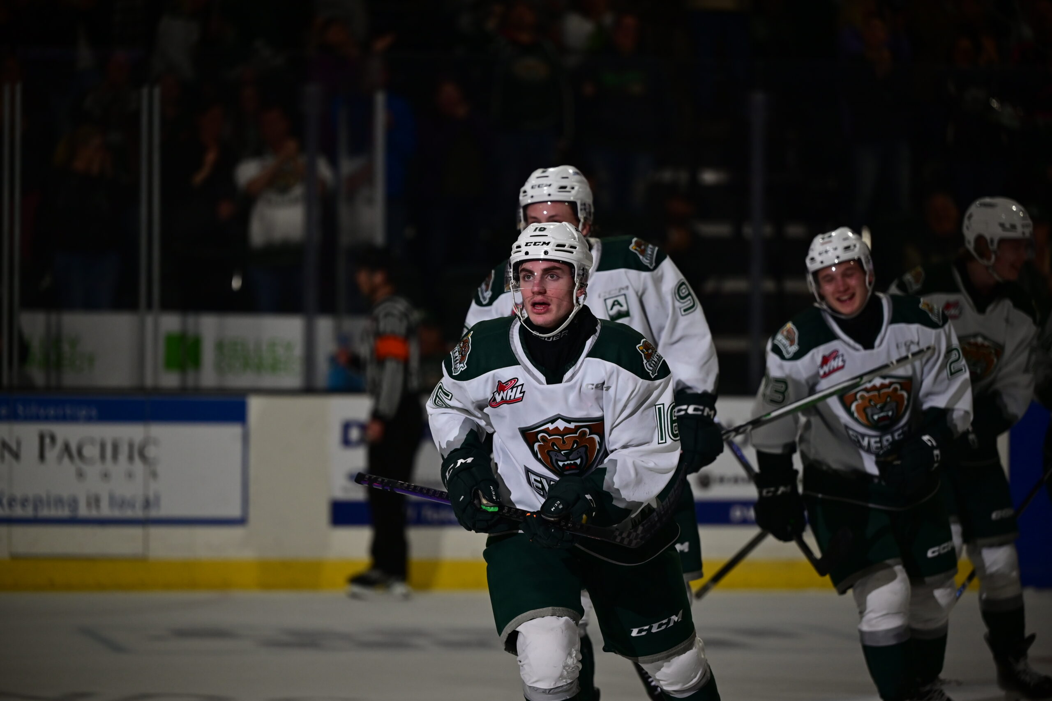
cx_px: 526
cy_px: 350
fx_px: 4675
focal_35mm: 160
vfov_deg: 8.6
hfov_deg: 12.8
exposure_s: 1/1500
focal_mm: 160
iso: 1100
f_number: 2.8
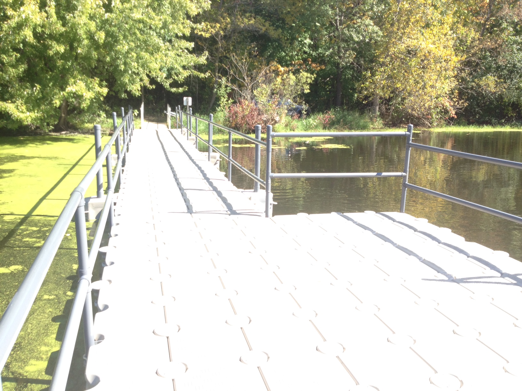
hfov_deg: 52.6
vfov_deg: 40.7
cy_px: 196
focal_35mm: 35
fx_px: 528
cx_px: 261
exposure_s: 1/279
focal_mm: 4.28
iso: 50
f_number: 2.4
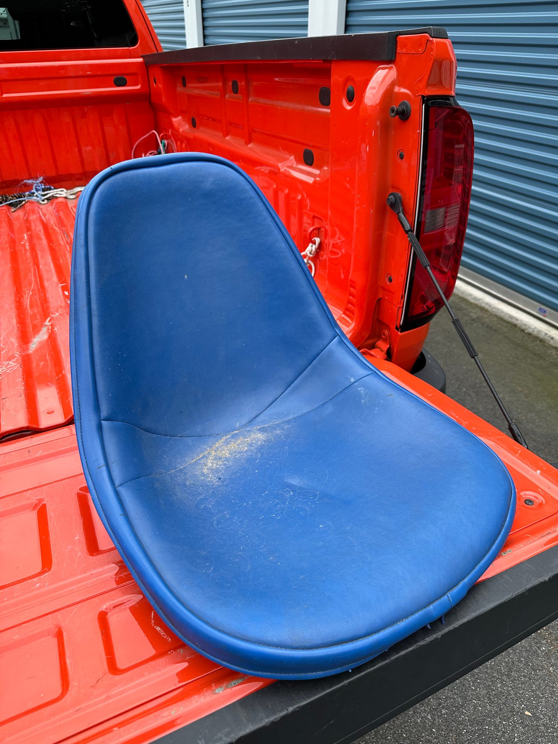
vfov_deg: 71.6
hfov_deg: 56.8
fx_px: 516
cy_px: 372
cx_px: 279
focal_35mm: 24
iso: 80
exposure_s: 1/1289
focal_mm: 6.86
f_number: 1.78
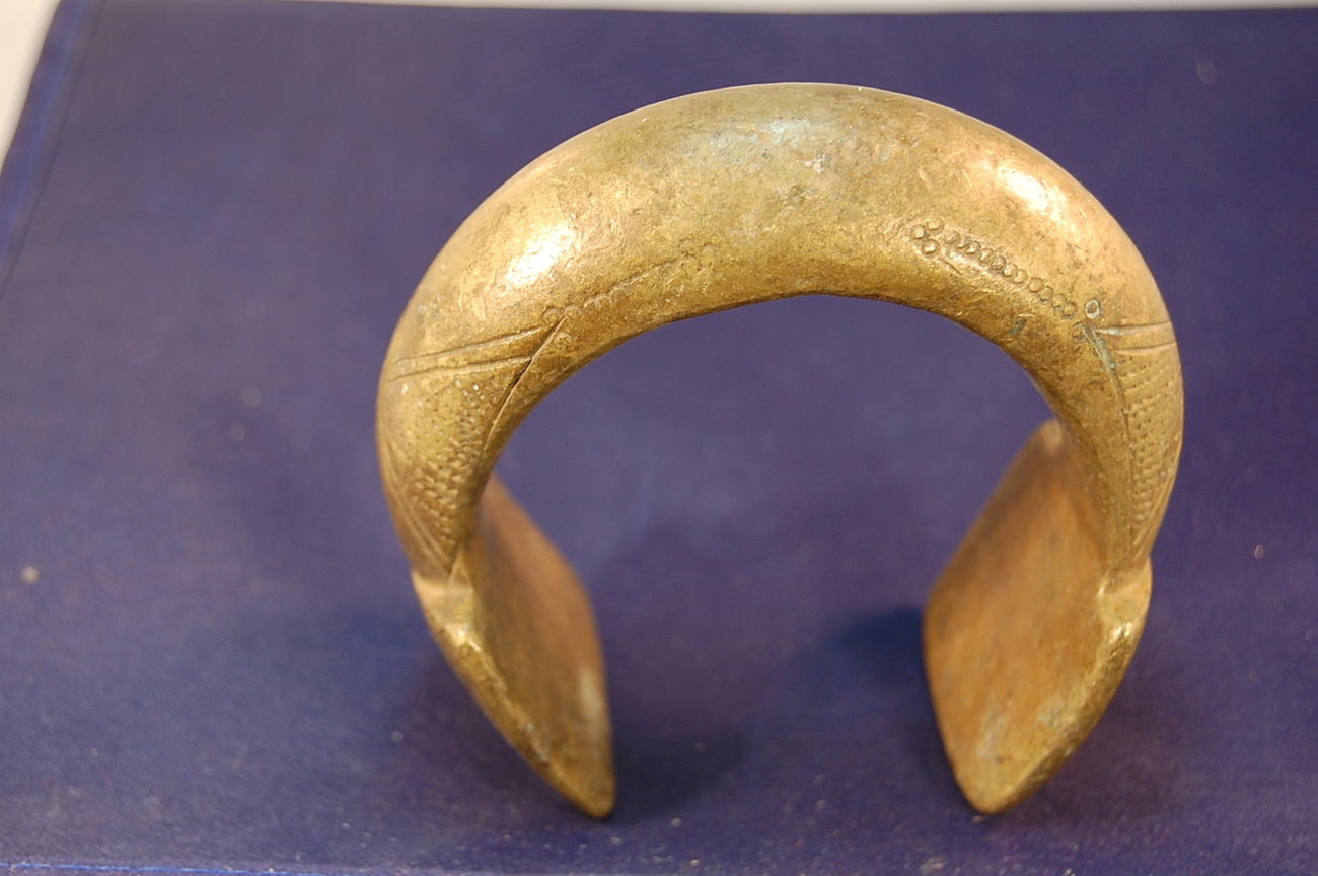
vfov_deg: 17.5
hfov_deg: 26.0
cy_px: 438
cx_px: 659
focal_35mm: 78
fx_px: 2853
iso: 560
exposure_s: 1/30
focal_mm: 52
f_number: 5.6
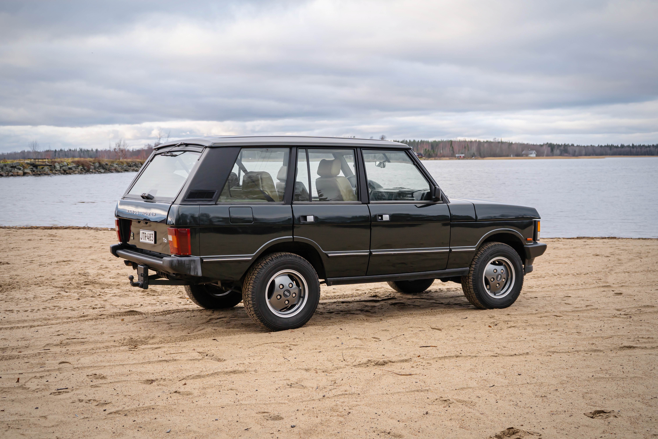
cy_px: 220
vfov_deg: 29.2
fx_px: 841
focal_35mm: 46
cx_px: 329
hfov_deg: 42.7
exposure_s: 1/200
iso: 500
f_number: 5.6
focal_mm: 46
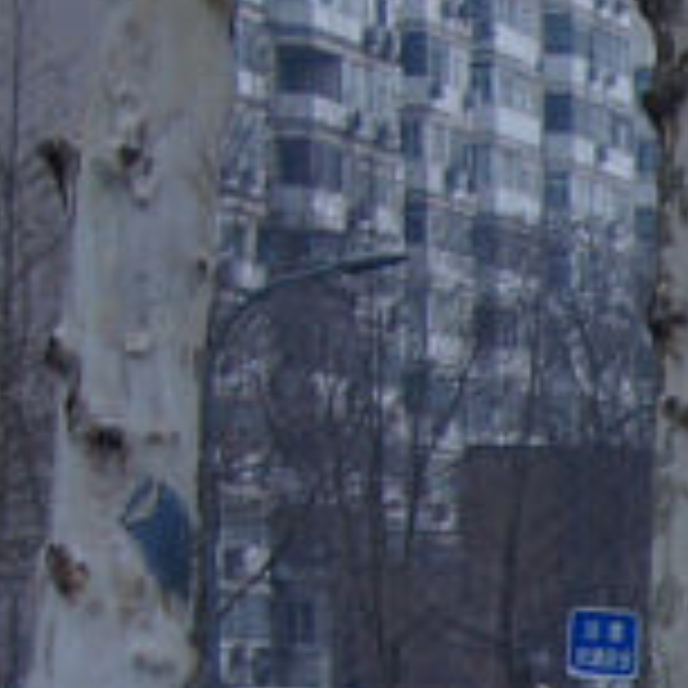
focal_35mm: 299
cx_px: 2212
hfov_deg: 5.4
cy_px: 1041
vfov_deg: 5.8
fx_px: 6723
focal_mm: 30
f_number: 4
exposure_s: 1/25
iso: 200
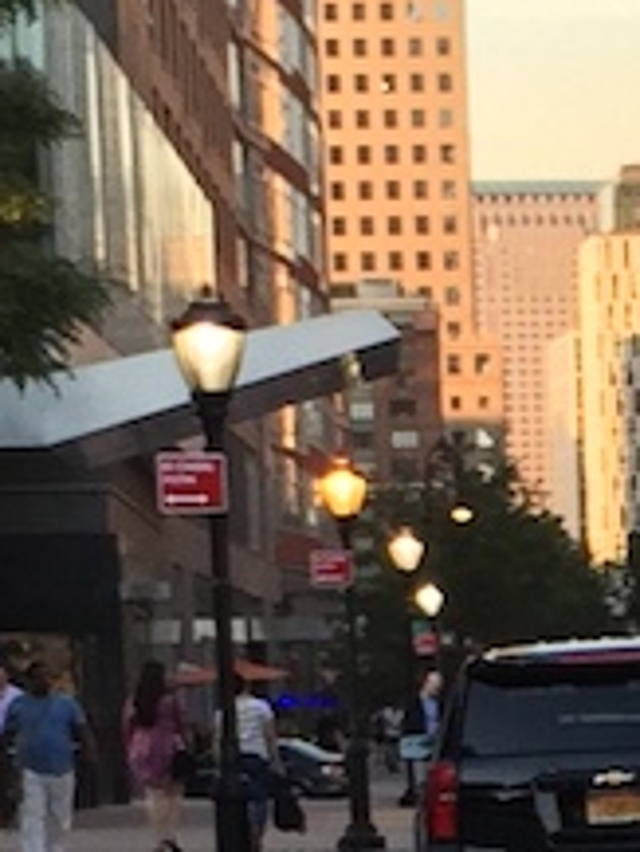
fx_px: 5369
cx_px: 1048
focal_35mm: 218
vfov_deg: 8.9
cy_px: 1139
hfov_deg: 6.7
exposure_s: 1/120
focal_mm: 4.15
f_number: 2.2
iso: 40
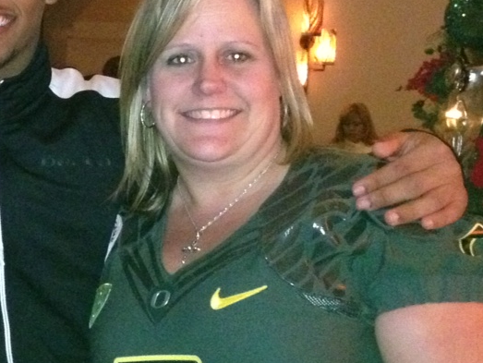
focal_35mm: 107
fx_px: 1494
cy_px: 159
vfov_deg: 13.8
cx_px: -67
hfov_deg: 17.6
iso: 800
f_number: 2.4
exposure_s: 1/16
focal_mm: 4.28
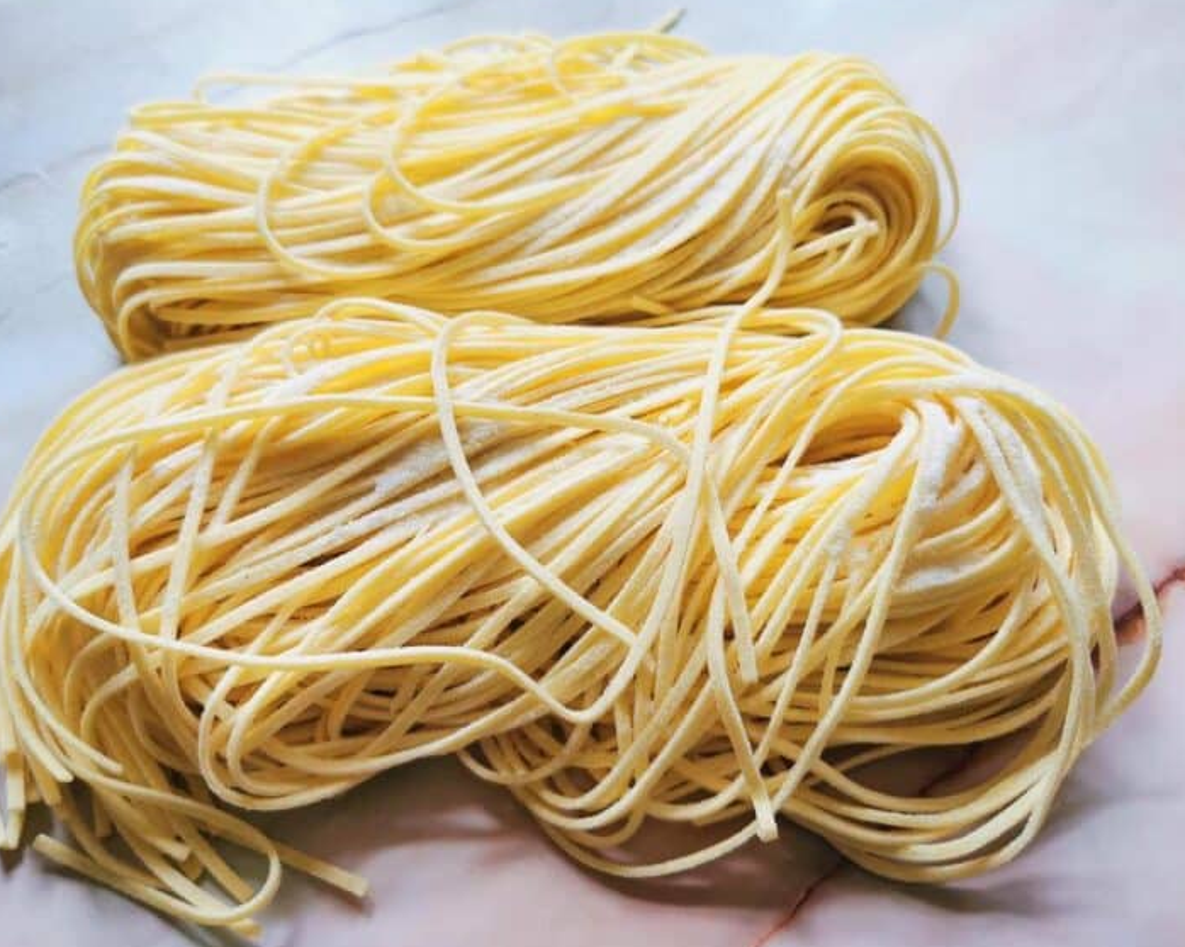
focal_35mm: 29
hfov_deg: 60.4
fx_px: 1017
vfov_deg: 50.0
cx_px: 552
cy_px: 470
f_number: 1.6
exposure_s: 1/207
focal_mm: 5.56
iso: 50
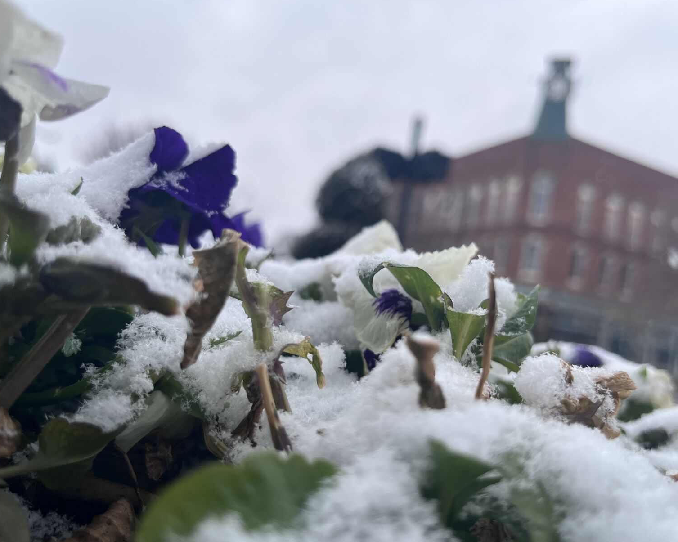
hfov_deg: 62.1
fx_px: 562
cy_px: 278
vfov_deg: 51.5
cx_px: 368
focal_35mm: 28
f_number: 1.6
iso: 50
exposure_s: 1/1695
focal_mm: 5.1
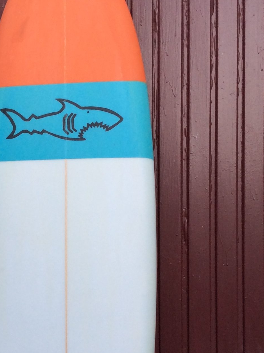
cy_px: 249
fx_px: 673
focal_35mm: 66
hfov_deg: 22.0
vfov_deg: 29.1
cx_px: 64
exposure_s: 1/296
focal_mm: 3.3
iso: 32
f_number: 2.4
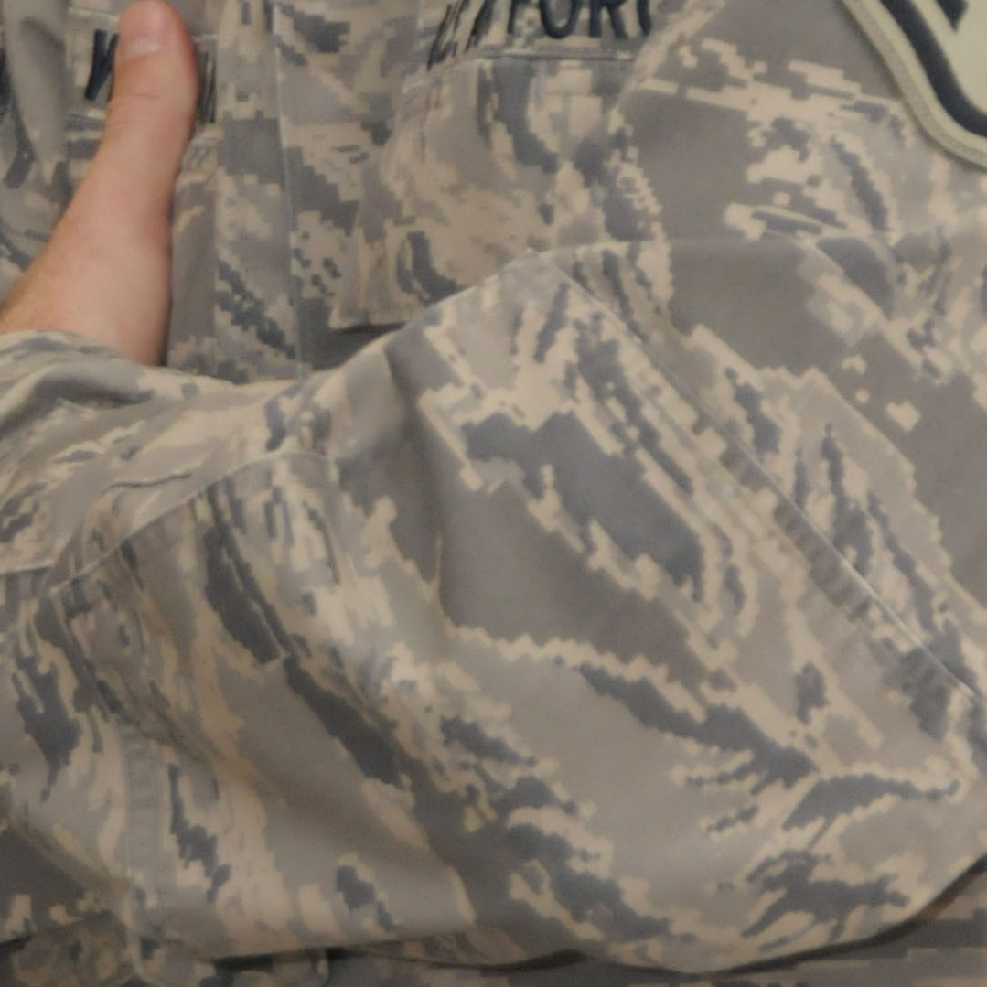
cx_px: 606
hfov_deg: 3.6
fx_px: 15506
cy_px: -17
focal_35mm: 481
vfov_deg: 3.6
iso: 800
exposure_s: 1/100
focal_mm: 95
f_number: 5.3
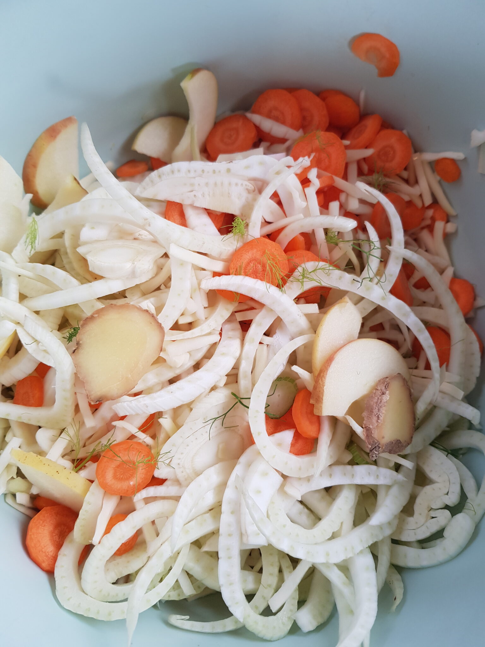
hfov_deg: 53.1
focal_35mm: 26
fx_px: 486
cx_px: 242
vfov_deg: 67.3
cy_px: 324
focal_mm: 4.2
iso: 80
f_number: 1.7
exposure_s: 1/60
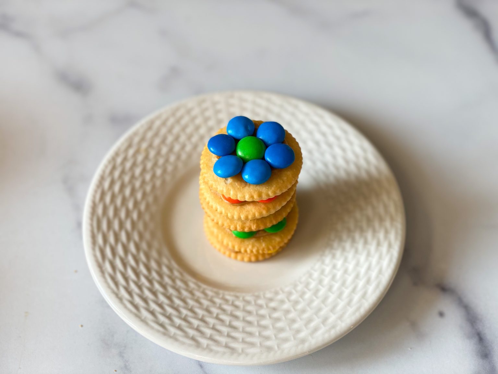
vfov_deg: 28.0
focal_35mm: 52
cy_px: 187
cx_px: 249
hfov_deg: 36.8
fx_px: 748
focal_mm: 6
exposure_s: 1/120
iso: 32
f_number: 2
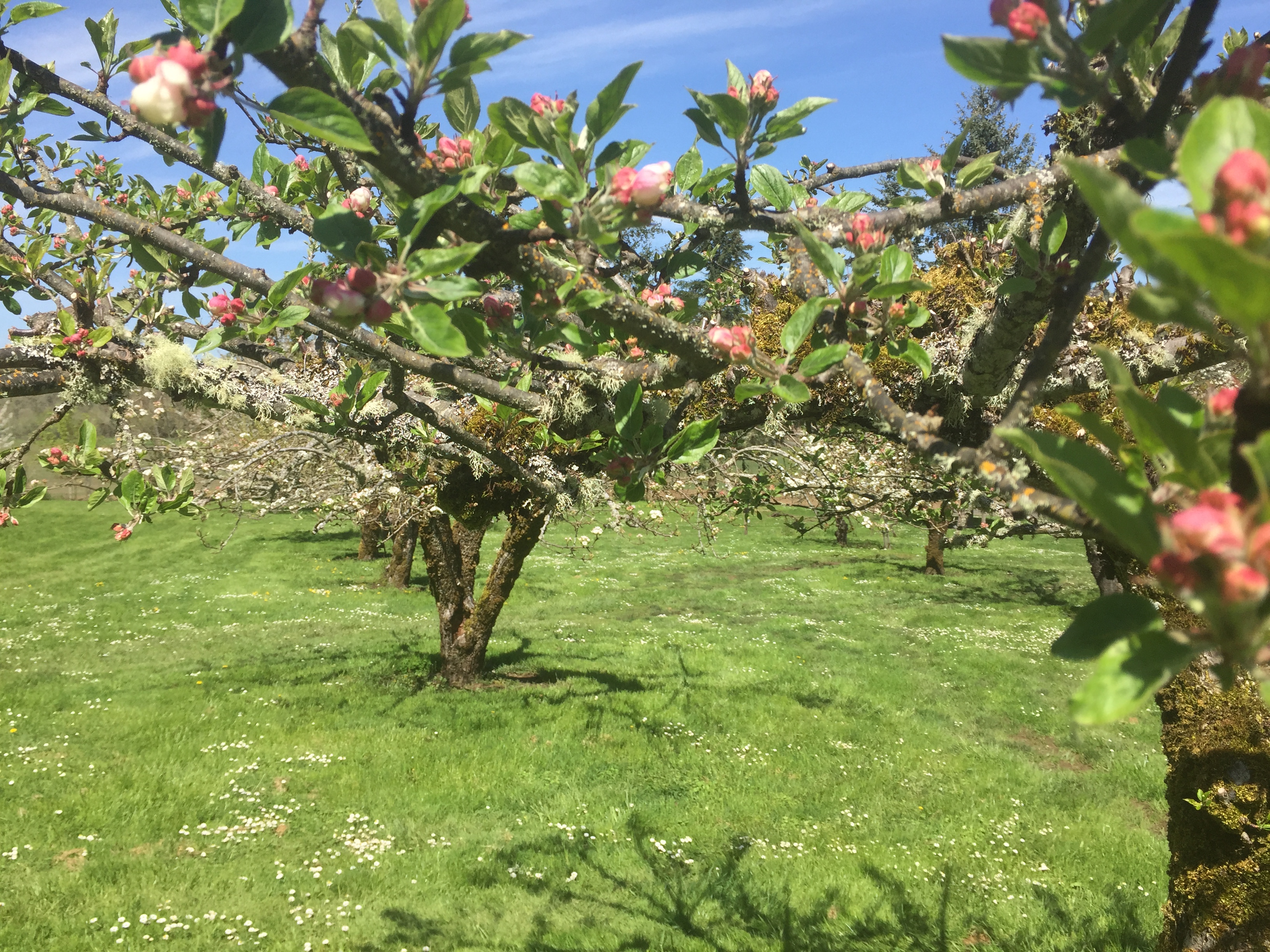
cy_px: 476
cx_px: 635
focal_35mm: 29
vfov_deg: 48.2
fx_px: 1064
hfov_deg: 61.7
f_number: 2.2
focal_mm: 4.15
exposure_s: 1/1721
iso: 32
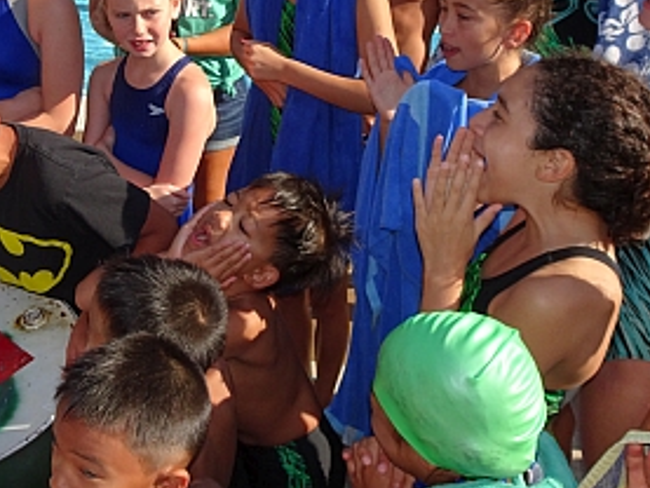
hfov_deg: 36.4
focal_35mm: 52
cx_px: 216
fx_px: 977
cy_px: 138
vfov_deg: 27.8
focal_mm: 4.1
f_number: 3.5
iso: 80
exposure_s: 1/800
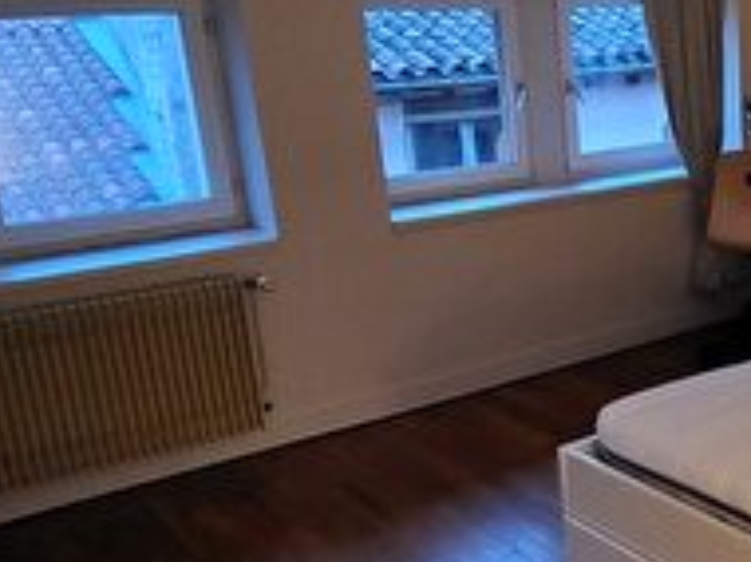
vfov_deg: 30.2
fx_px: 1040
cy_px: 299
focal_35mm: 48
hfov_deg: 35.6
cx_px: 763
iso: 640
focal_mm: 1.74
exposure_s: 1/25
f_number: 2.2
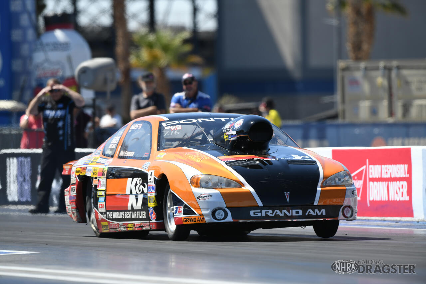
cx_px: 213
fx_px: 5913
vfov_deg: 2.7
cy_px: 142
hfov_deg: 4.1
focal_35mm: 500
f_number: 7.1
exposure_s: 1/1600
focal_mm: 500
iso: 320
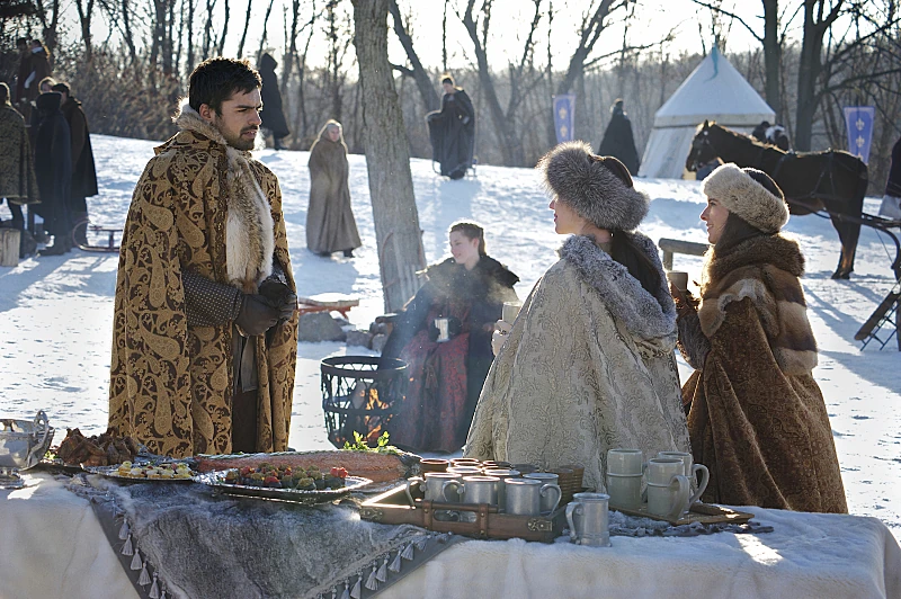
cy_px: 300
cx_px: 450
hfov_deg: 25.4
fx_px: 2001
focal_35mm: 80
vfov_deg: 17.0
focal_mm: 80
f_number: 7.1
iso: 400
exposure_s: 1/320
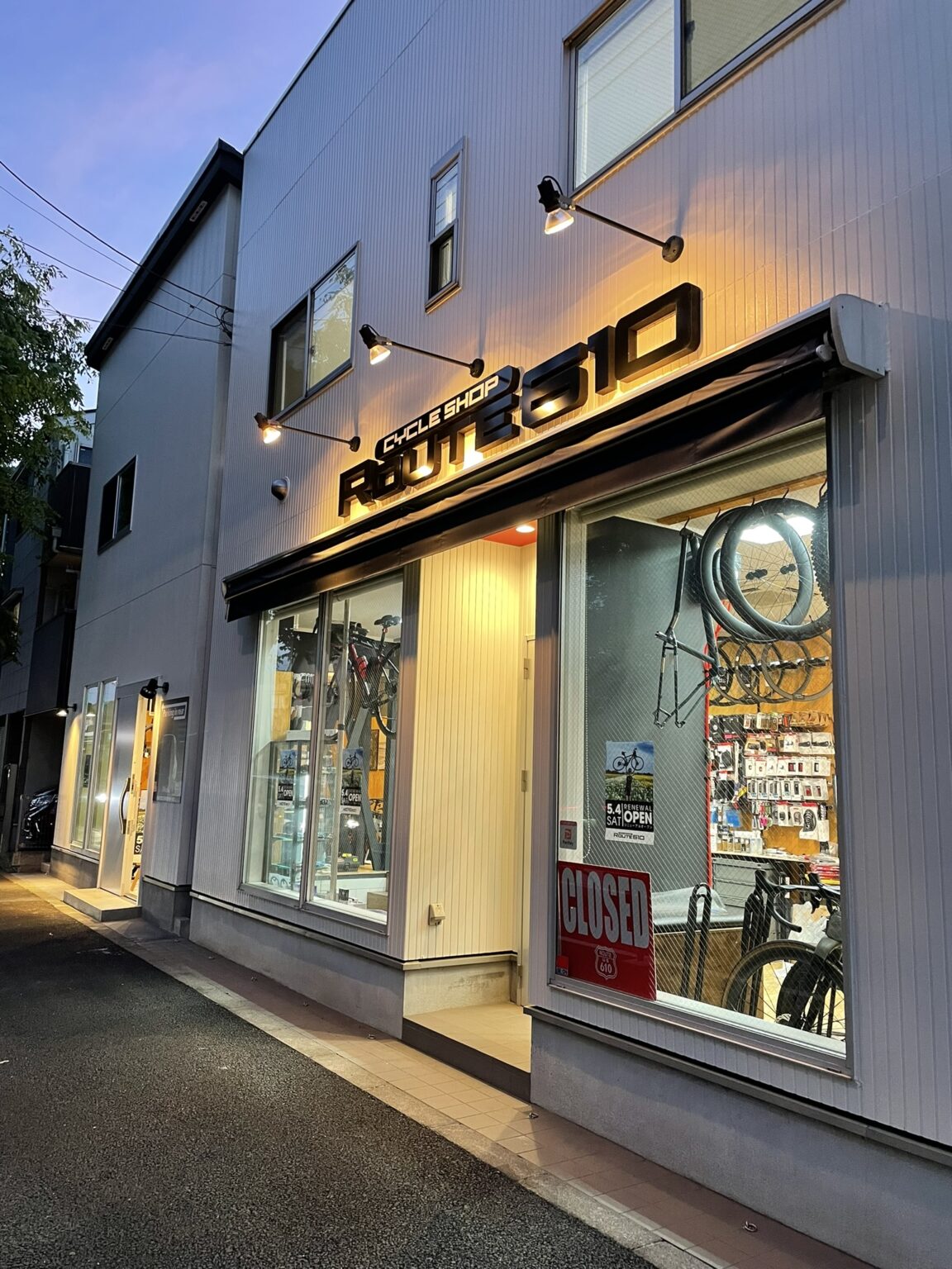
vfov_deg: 67.3
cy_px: 634
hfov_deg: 53.1
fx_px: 953
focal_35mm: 26
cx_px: 476
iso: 200
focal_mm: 4.2
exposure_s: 1/50
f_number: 1.6
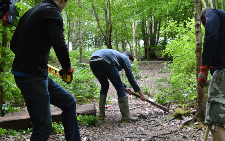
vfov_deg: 27.3
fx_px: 288
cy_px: 91
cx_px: 163
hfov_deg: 41.6
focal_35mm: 47
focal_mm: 20
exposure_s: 1/60
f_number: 4.5
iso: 400
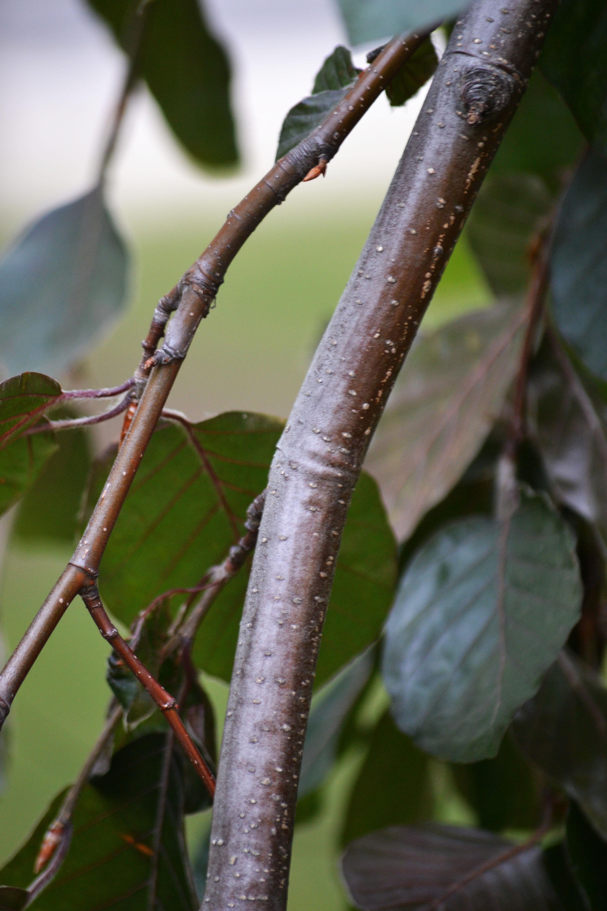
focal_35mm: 300
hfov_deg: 4.6
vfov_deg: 6.9
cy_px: 456
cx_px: 304
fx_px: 7587
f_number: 5.6
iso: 640
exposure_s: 1/125
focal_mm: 200
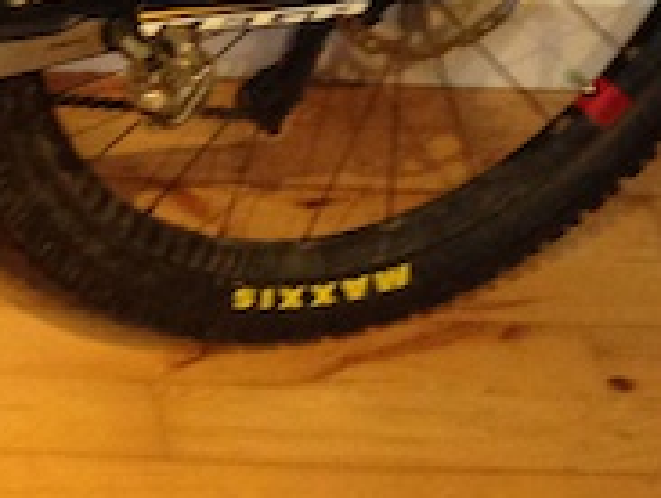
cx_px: -657
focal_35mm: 144
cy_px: -346
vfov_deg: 9.9
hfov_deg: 12.2
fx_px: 2755
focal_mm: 4.12
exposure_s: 1/20
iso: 200
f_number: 2.4
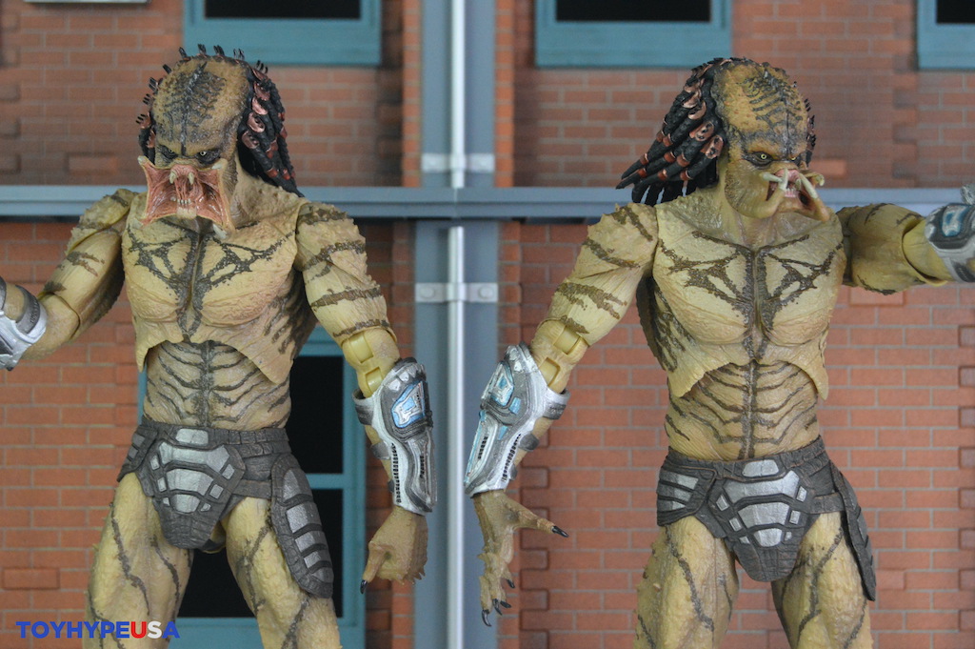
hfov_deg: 24.6
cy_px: 324
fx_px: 2233
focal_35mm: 82
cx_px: 488
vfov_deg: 16.5
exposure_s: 1/50
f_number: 5.6
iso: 3200
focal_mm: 55
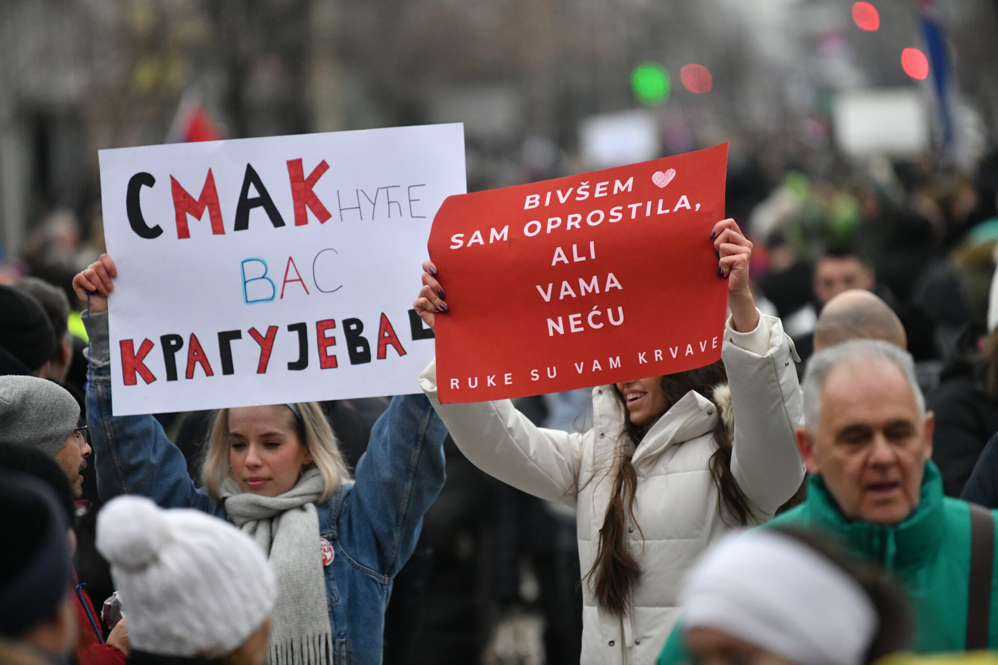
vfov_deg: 6.9
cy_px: 332
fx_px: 5544
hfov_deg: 10.3
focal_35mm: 200
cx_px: 499
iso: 3200
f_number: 2.8
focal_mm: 200
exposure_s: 1/2500
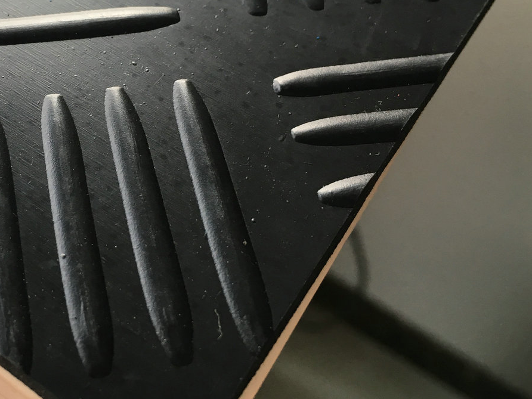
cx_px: 94
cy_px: 85
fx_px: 799
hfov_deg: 35.4
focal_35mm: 52
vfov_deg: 27.5
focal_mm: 4.15
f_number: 2.2
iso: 32
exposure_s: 1/33
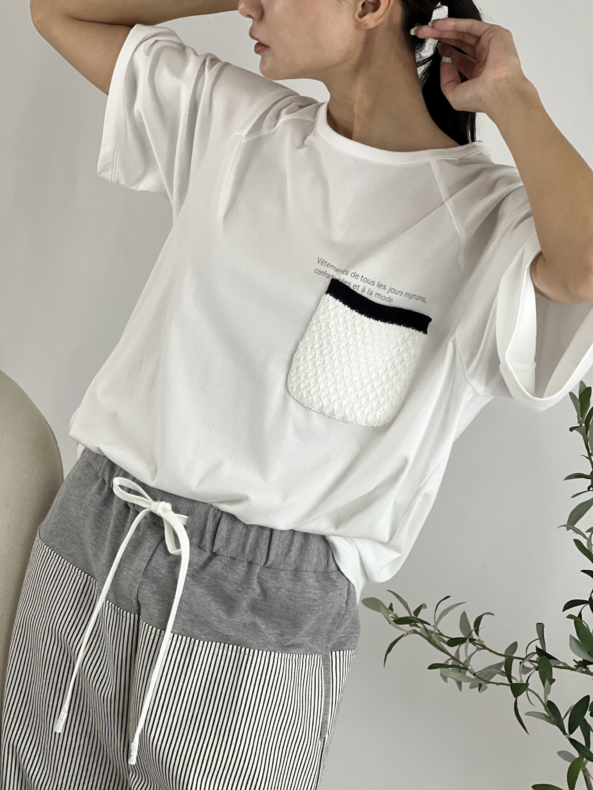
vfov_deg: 25.3
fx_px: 1759
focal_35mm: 77
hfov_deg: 19.1
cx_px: 296
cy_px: 395
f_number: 2.8
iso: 200
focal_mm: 9
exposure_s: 1/120
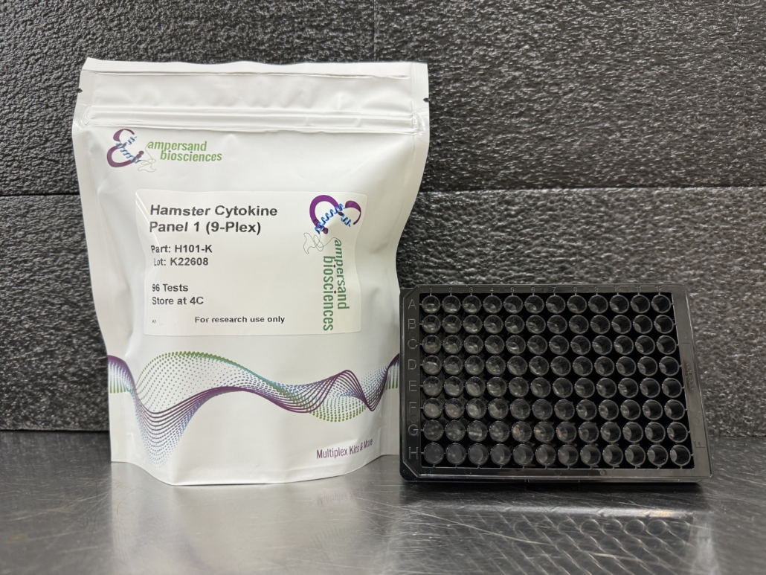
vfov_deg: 56.8
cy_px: 288
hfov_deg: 71.6
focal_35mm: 24
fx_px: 531
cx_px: 383
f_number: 1.78
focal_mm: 6.76
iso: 200
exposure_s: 1/60
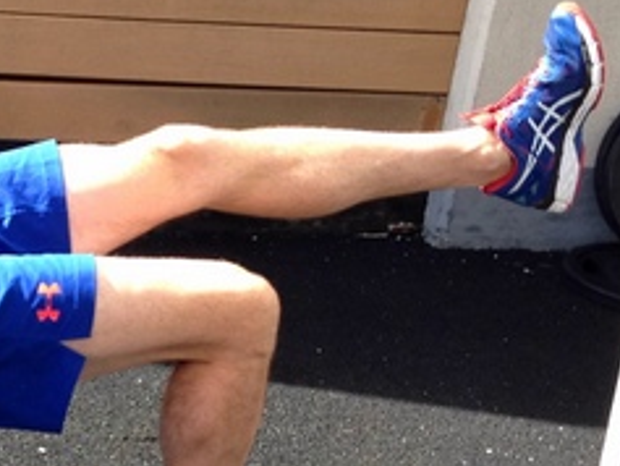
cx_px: 58
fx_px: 1380
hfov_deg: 24.6
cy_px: 313
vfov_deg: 19.1
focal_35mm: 77
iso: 50
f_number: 2.4
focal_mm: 4.12
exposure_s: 1/251
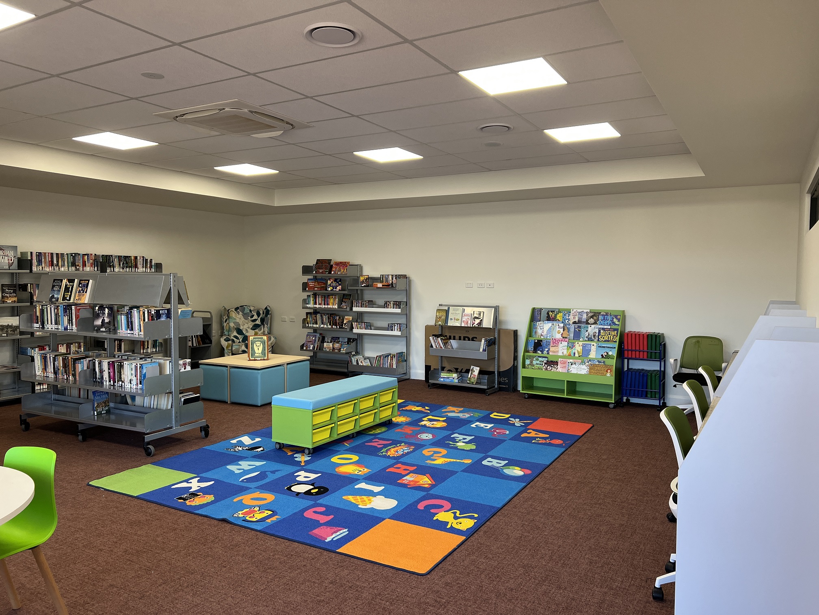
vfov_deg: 53.1
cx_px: 410
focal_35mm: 26
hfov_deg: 67.3
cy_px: 308
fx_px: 615
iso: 80
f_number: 1.5
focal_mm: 5.7
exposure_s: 1/100
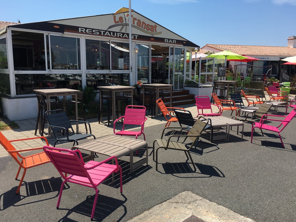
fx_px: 248
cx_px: 148
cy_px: 111
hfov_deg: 61.7
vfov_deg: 48.2
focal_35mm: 29
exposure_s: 1/1709
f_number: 2.2
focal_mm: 4.15
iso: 25
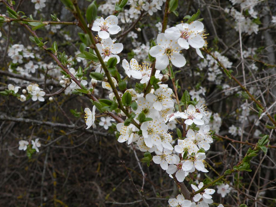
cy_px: 102
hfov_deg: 33.8
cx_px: 138
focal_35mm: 57
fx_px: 455
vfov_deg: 25.7
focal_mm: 9.8
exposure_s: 1/144
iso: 64
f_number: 5
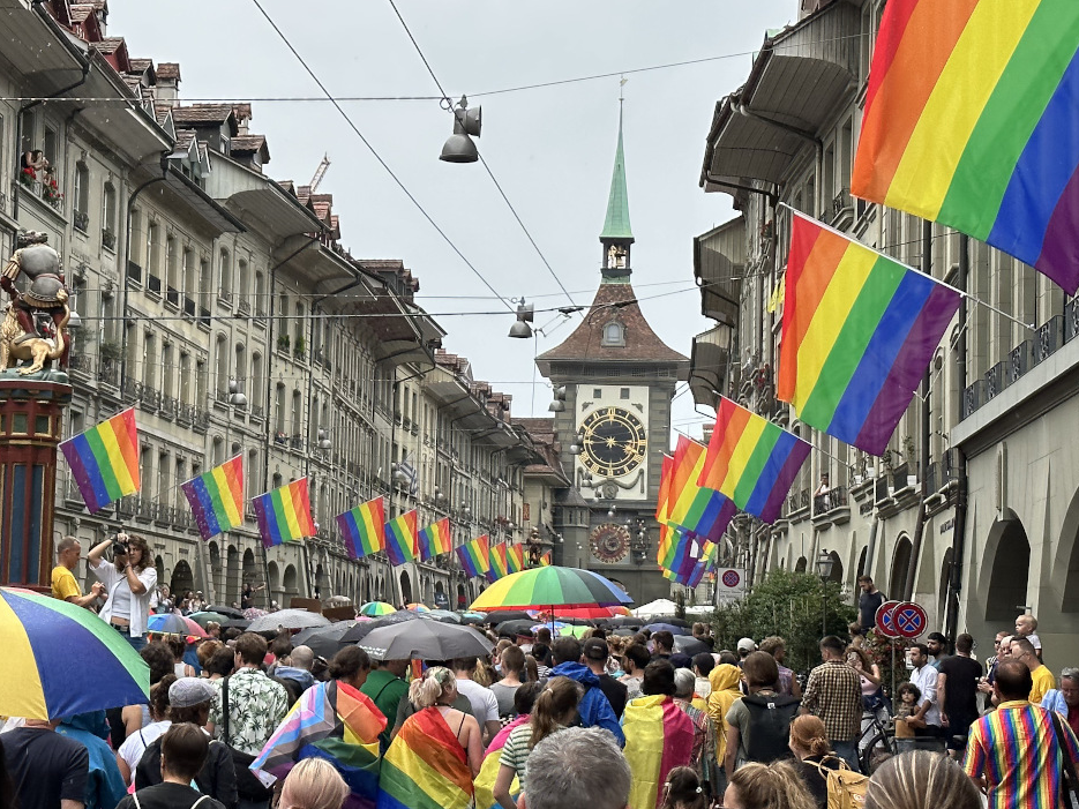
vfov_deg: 19.1
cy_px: 407
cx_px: 334
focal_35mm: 77
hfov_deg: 25.2
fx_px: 2400
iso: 64
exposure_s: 1/734
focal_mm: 6.86
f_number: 1.78
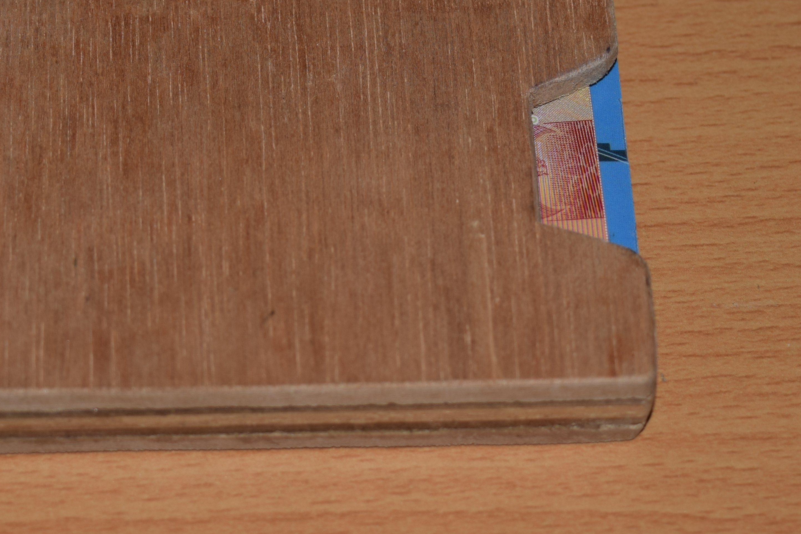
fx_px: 3182
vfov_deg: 9.6
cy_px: 141
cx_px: 291
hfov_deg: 14.3
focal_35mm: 143
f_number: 5.6
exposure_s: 1/125
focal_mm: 46
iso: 100
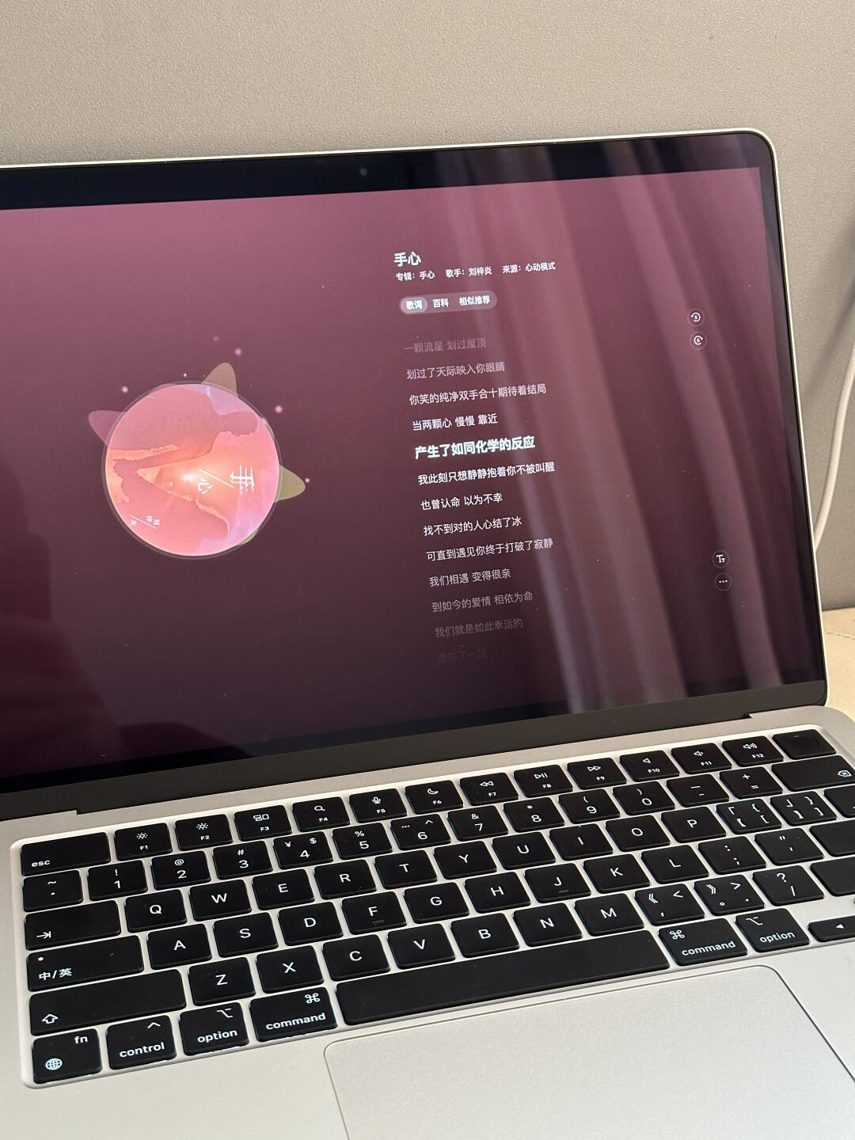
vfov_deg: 39.7
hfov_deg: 30.3
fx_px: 1581
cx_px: 428
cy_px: 570
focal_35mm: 48
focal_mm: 6.86
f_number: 1.78
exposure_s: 1/40
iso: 500
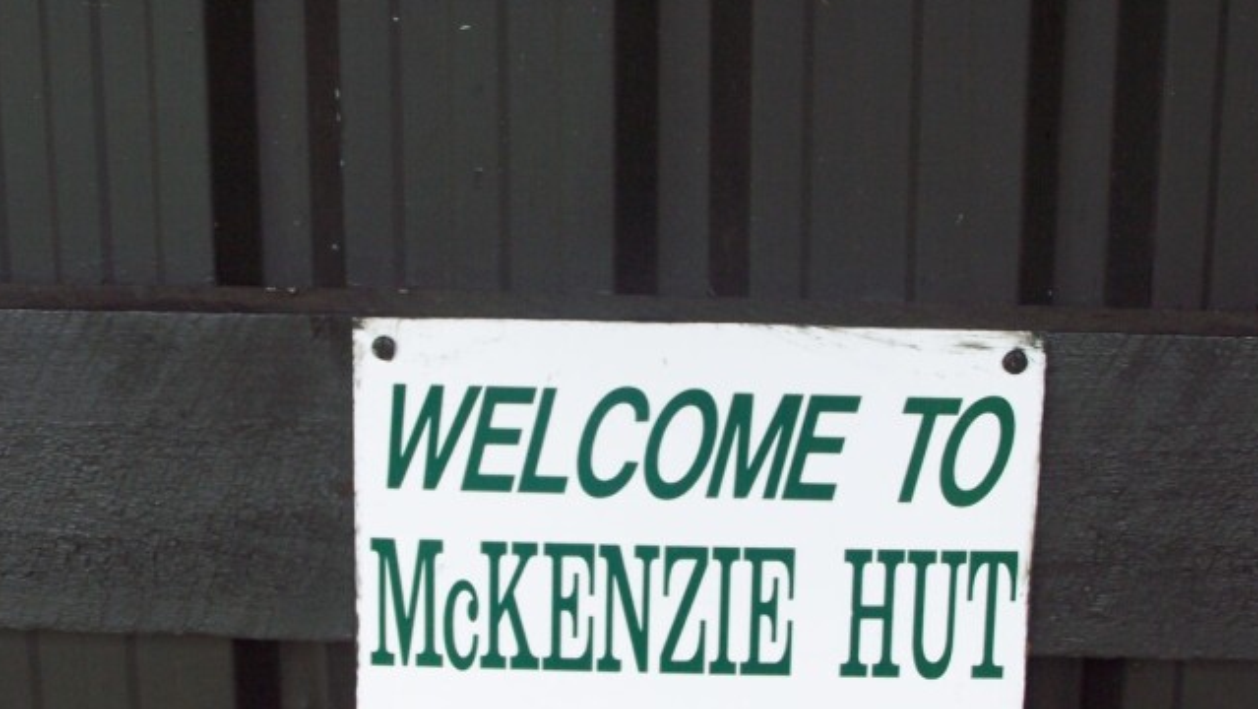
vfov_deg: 16.3
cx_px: 632
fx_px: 2469
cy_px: 402
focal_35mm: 74
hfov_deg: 28.6
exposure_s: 1/15
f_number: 3.2
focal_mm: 11.1
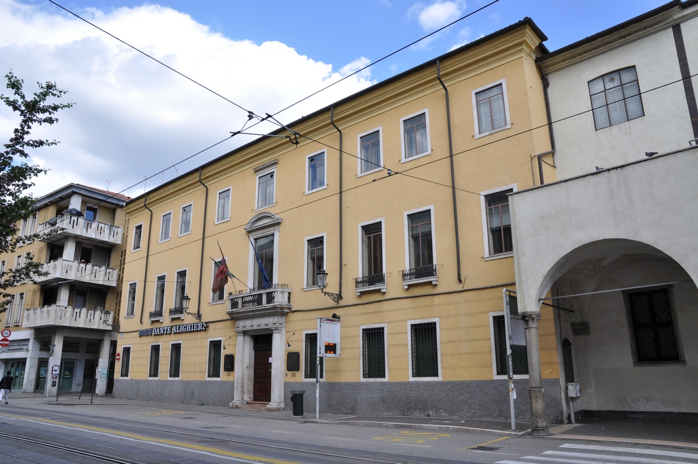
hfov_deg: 70.5
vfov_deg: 50.3
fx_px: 494
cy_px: 232
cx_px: 349
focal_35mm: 26
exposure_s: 1/250
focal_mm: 17
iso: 200
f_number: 8
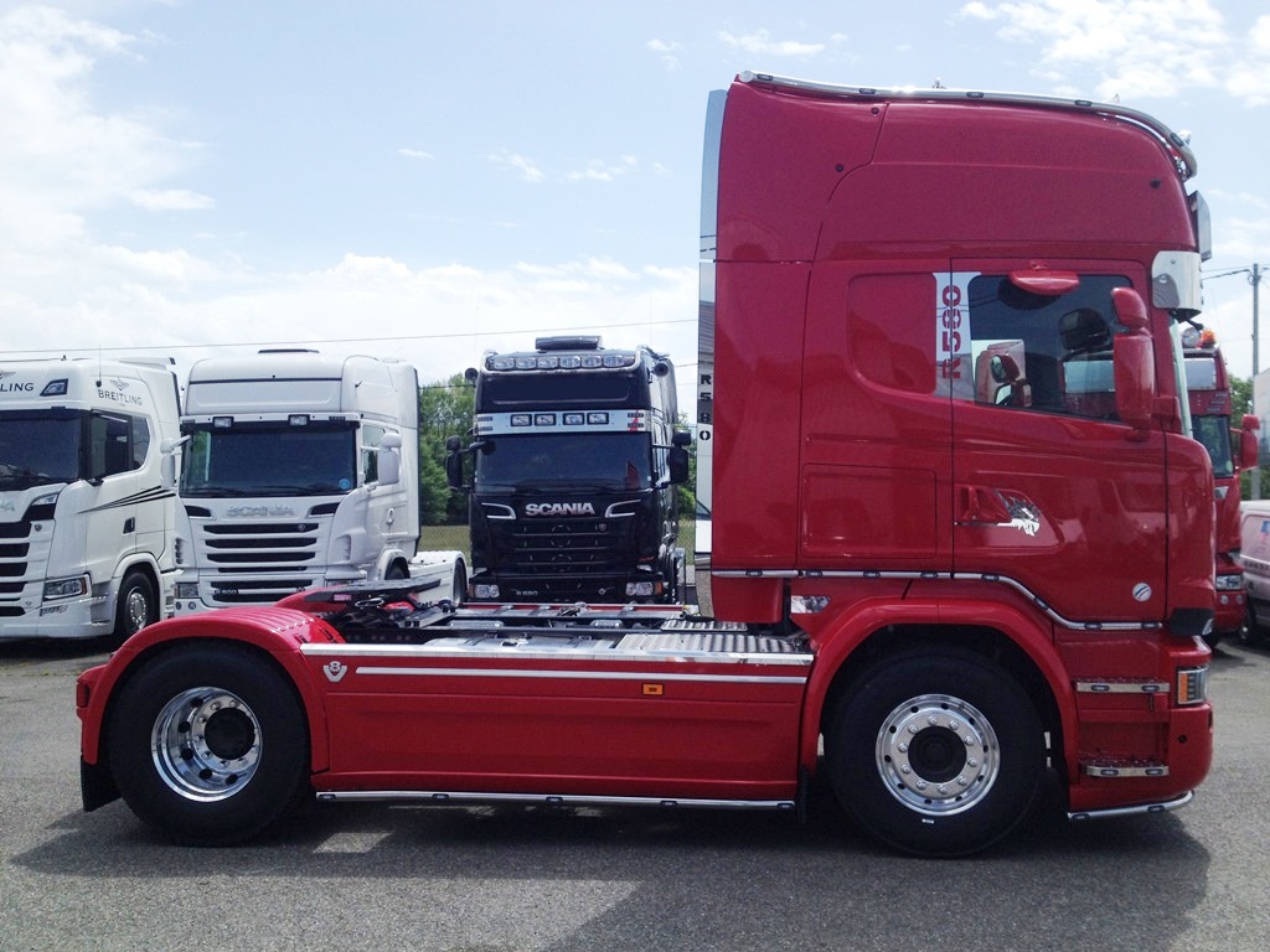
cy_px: 476
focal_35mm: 35
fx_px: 1284
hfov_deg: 52.6
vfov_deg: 40.7
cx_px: 635
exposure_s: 1/1905
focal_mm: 4.28
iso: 50
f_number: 2.4
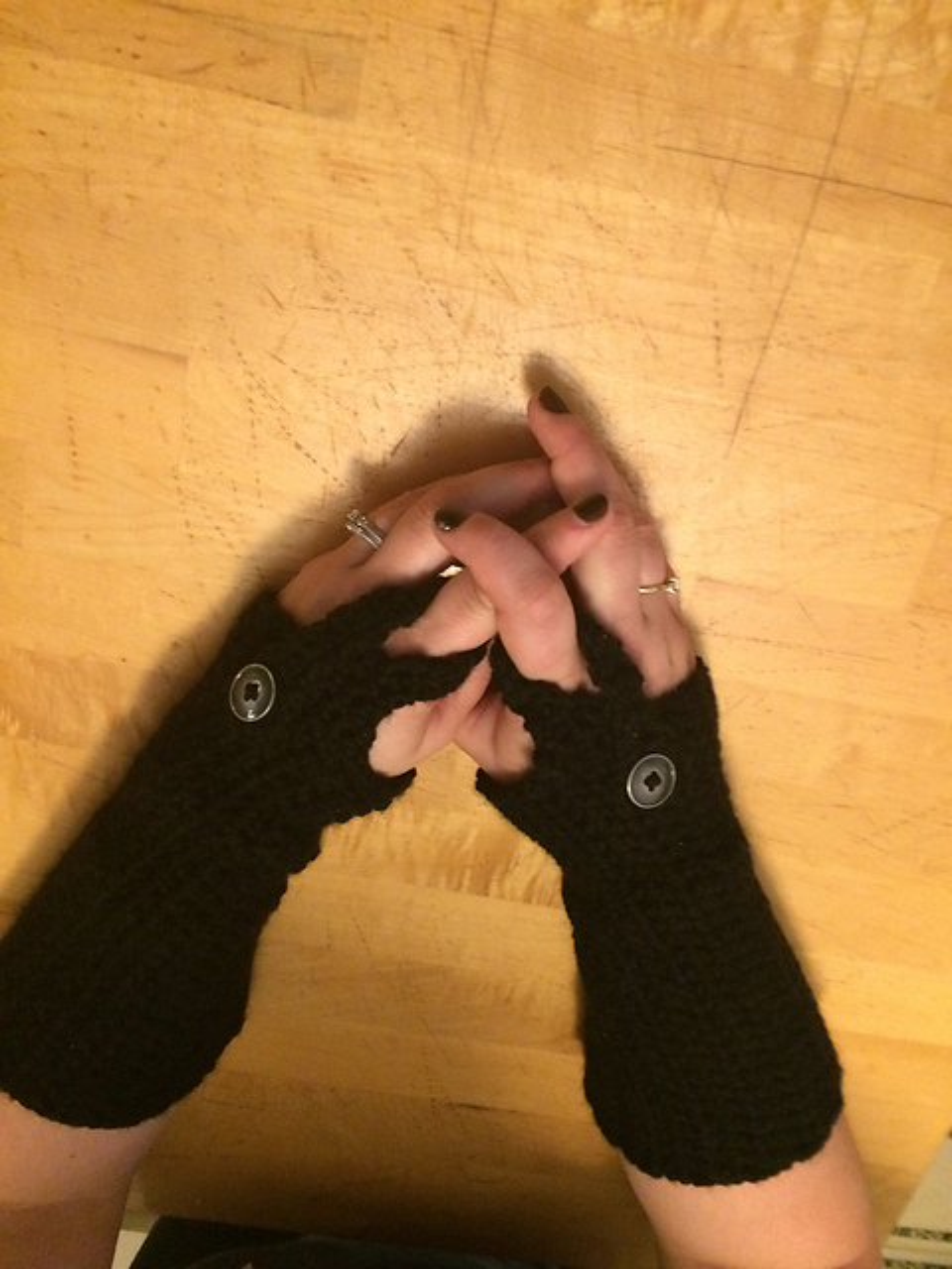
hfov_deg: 48.2
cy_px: 634
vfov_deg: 61.7
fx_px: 1063
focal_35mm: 29
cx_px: 476
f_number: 2.2
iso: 400
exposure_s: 1/15
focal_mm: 4.15
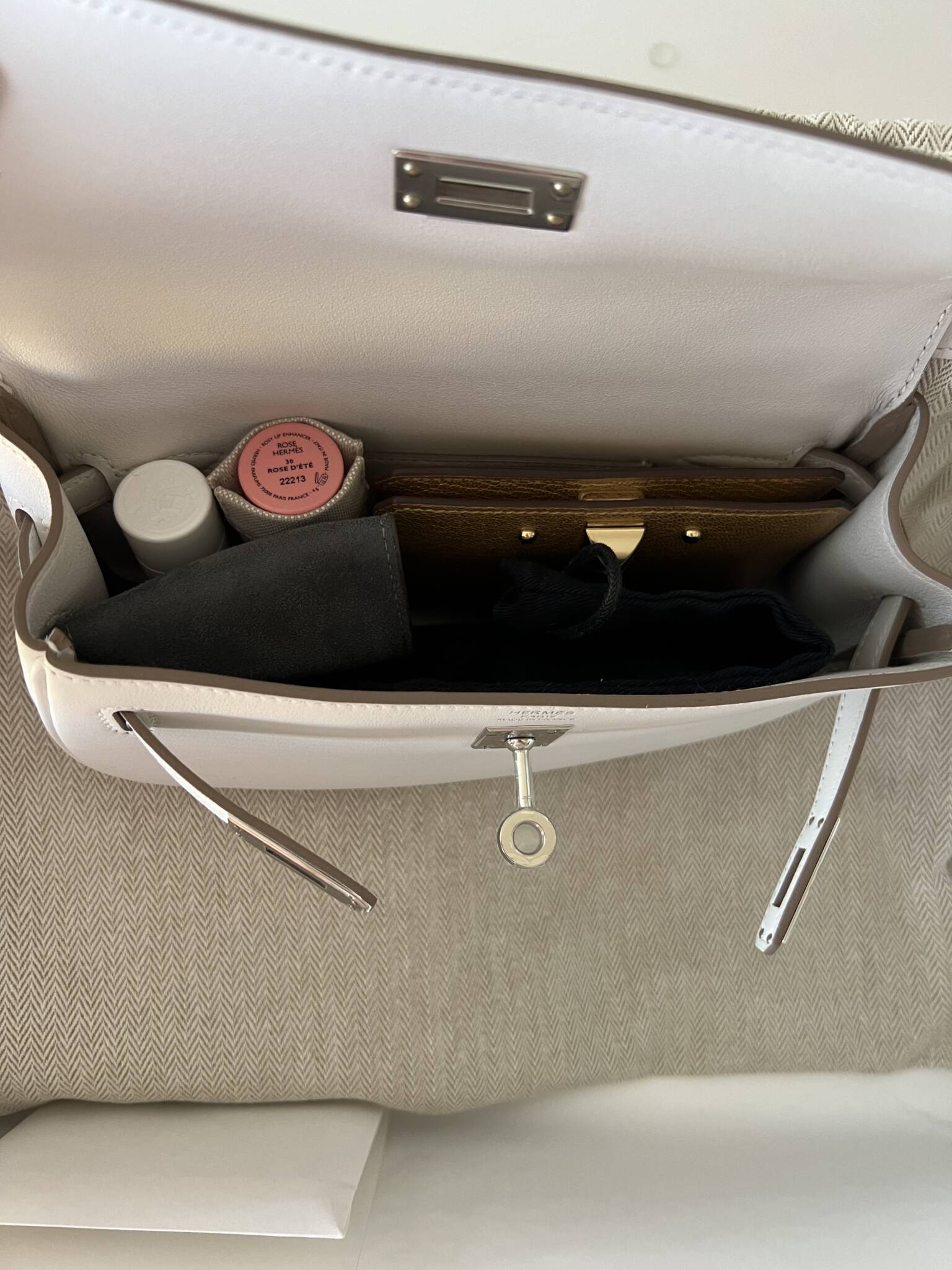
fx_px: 953
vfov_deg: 67.3
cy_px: 635
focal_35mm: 26
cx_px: 476
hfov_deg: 53.1
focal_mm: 5.7
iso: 200
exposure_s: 1/60
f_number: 1.5
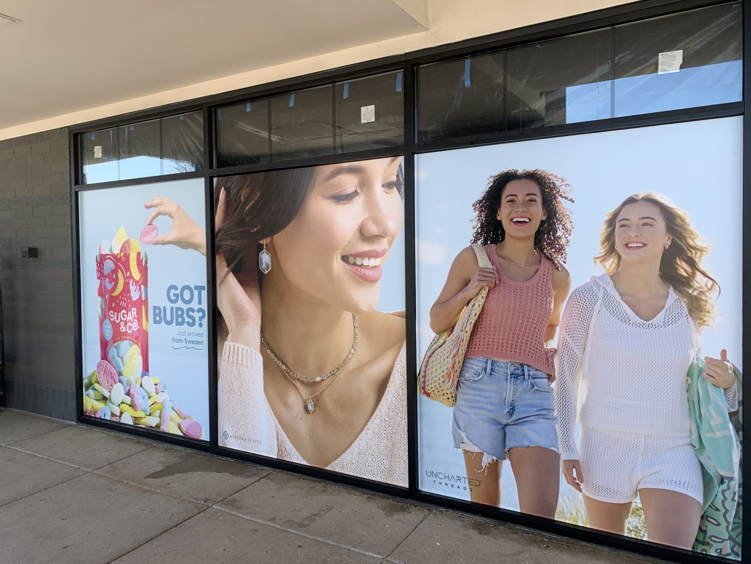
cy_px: 282
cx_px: 376
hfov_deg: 67.3
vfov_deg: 53.1
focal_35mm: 26
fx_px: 564
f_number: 1.8
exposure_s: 1/291
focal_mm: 4.25
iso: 25
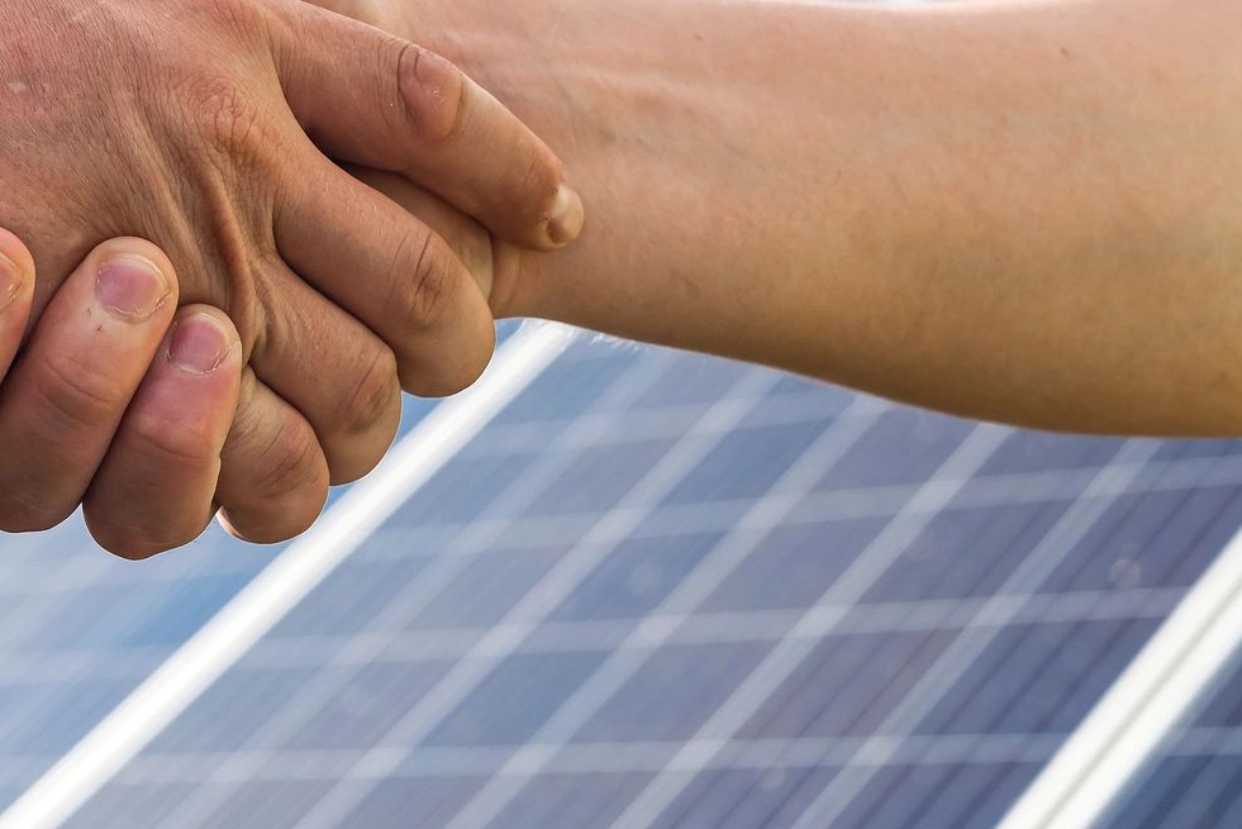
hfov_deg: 18.6
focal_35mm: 108
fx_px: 3727
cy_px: 240
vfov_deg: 12.7
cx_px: 115
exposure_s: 1/400
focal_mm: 50
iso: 200
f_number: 6.3
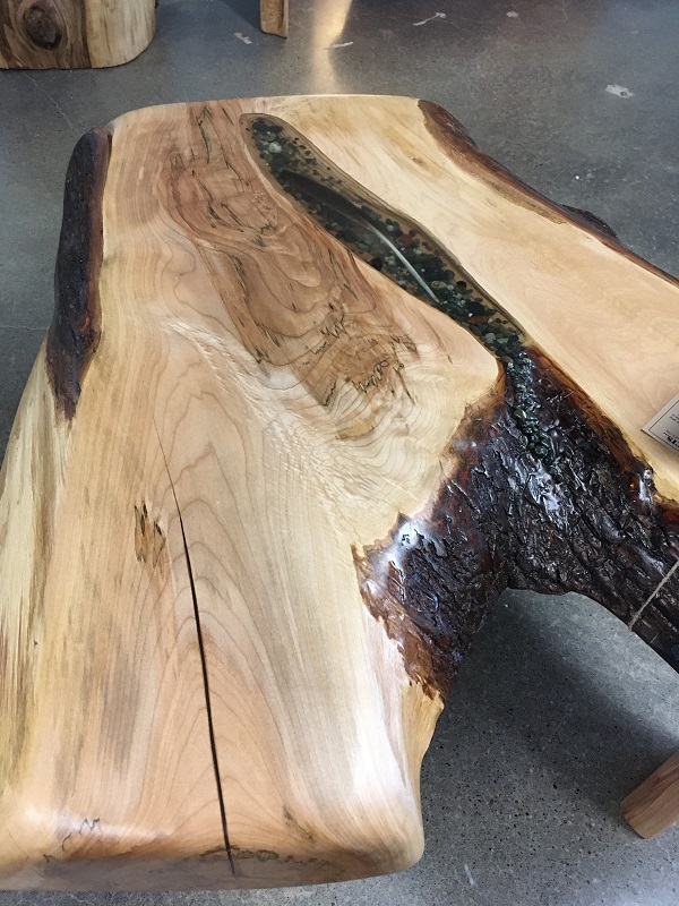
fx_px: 758
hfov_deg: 48.2
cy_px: 453
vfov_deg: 61.7
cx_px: 340
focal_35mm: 29
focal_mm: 4.15
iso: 200
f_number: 2.2
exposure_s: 1/30
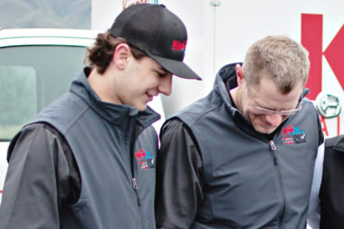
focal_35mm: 141
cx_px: 311
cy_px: 197
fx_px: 1350
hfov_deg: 14.4
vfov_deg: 9.7
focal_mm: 35
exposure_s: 1/800
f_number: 2.2
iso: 640
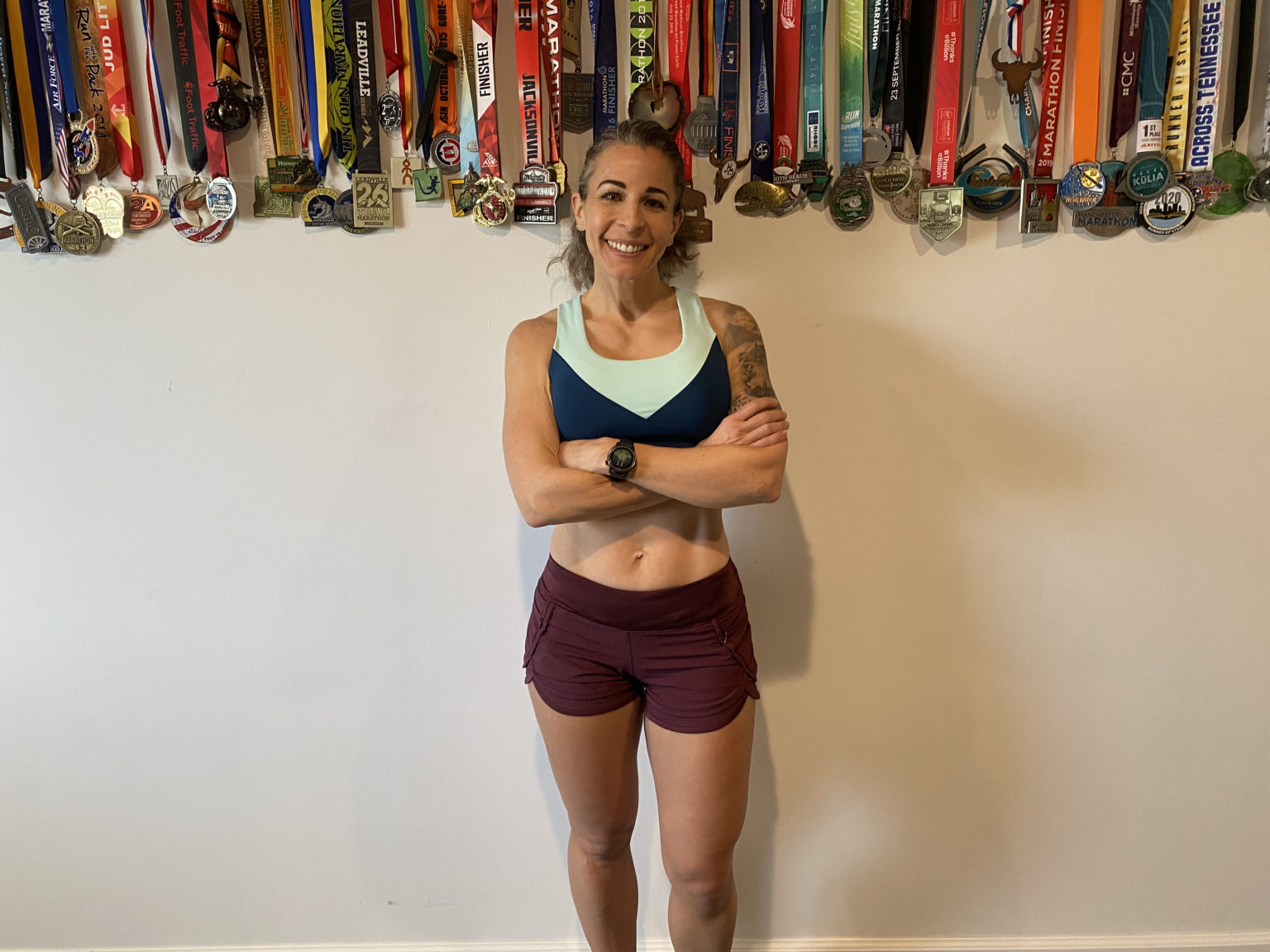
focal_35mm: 26
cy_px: 476
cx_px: 635
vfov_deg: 53.1
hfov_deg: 67.3
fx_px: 954
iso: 100
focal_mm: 4.25
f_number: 1.8
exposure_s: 1/60
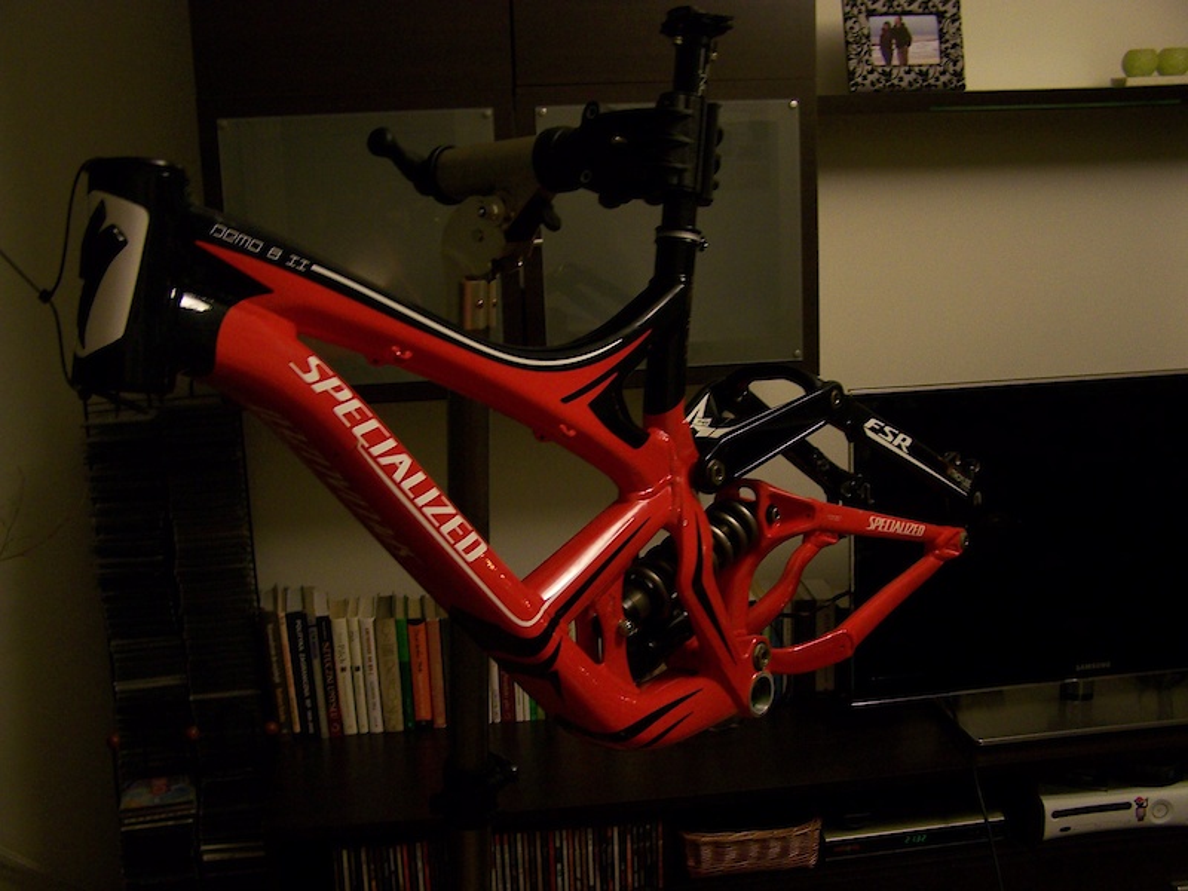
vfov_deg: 37.7
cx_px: 594
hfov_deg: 49.0
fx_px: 1304
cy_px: 446
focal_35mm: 38
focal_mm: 6.3
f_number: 2.8
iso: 160
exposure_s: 1/6
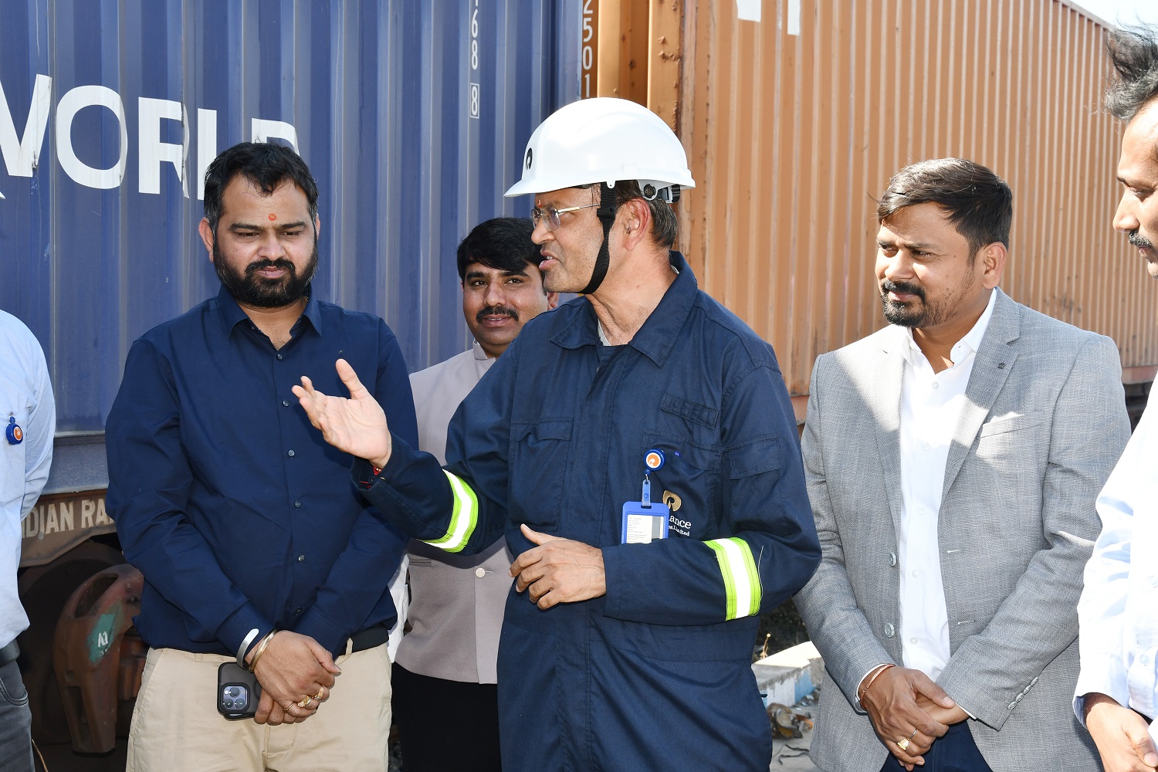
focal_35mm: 67
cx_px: 579
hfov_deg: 30.1
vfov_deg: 20.3
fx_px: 2155
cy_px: 386
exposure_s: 1/160
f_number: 11
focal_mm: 45
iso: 250
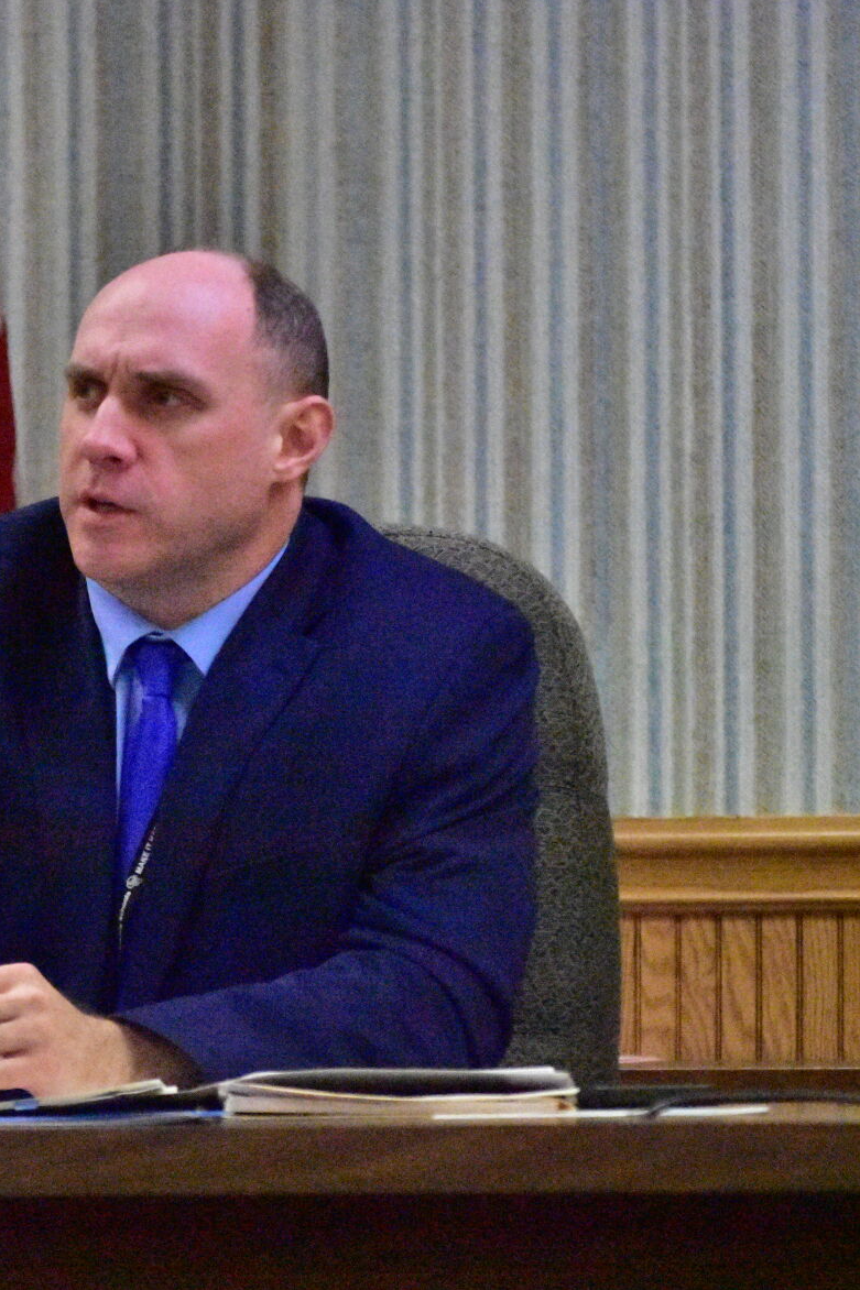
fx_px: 11326
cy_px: 644
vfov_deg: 6.5
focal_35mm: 316
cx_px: 176
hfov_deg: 4.3
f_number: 5
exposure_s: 1/2000
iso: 25600
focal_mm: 140
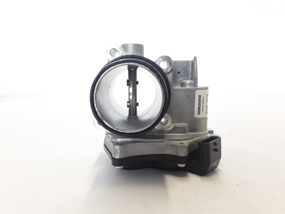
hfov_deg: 65.3
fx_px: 222
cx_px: 142
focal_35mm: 27
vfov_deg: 51.4
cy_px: 107
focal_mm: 2.91
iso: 64
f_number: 1.9
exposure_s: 1/33
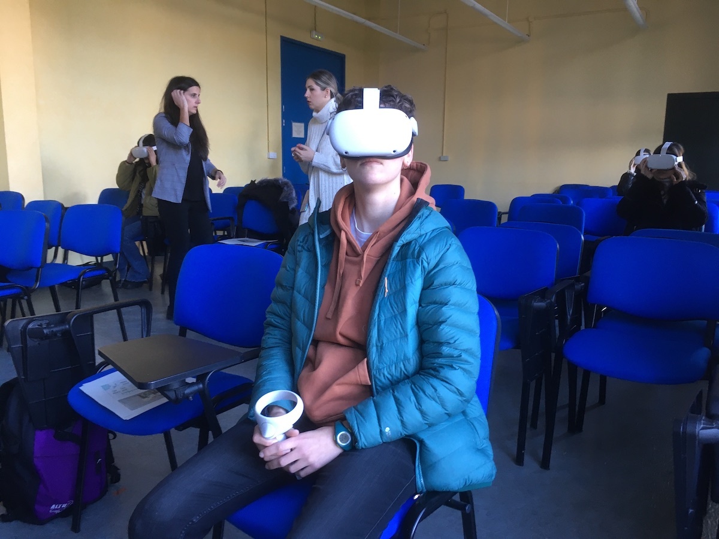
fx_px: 602
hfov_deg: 61.7
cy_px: 270
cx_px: 360
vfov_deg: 48.2
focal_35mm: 29
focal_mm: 4.15
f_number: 2.2
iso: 80
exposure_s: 1/33
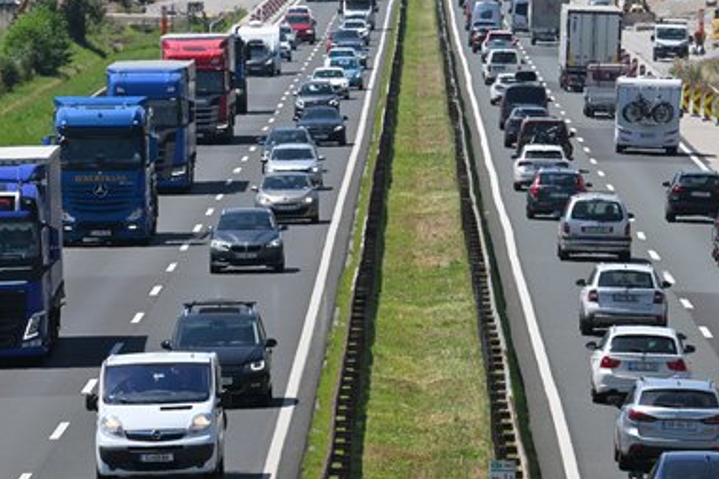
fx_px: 11803
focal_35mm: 591
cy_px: 169
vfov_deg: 2.3
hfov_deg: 3.5
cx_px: 391
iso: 1000
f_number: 20
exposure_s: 1/640
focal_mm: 450
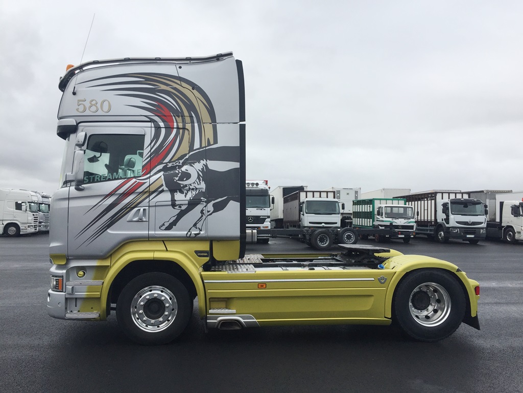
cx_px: 262
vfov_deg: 48.2
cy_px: 196
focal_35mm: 29
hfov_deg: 61.7
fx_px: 438
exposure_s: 1/608
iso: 32
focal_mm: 4.15
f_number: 2.2
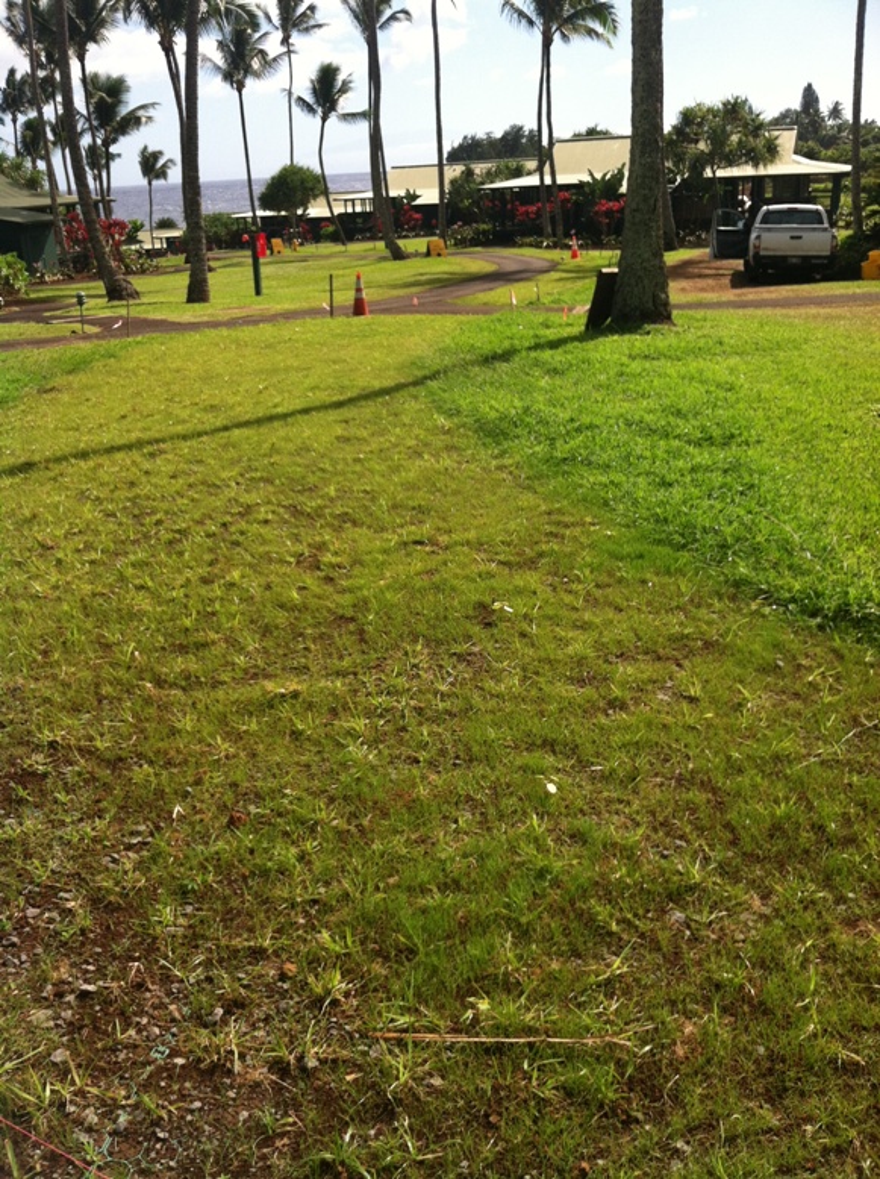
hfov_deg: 40.6
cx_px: 440
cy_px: 590
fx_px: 1190
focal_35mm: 35
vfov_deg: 52.7
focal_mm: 3.85
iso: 80
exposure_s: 1/1071
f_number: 2.8
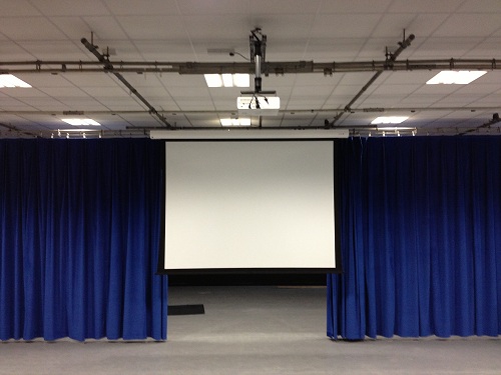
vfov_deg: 40.7
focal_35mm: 35
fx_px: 507
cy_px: 188
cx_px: 250
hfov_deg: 52.6
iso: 160
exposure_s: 1/20
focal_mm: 4.28
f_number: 2.4
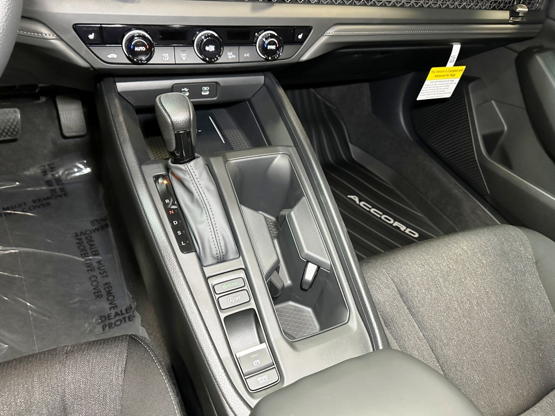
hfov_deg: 71.6
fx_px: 385
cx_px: 278
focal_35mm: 24
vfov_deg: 56.8
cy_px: 208
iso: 800
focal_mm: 6.86
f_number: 1.78
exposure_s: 1/30
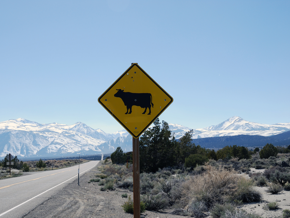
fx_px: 469
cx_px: 142
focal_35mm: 56
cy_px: 110
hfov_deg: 34.3
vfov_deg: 26.1
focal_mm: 34
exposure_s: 1/250
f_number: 10
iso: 100
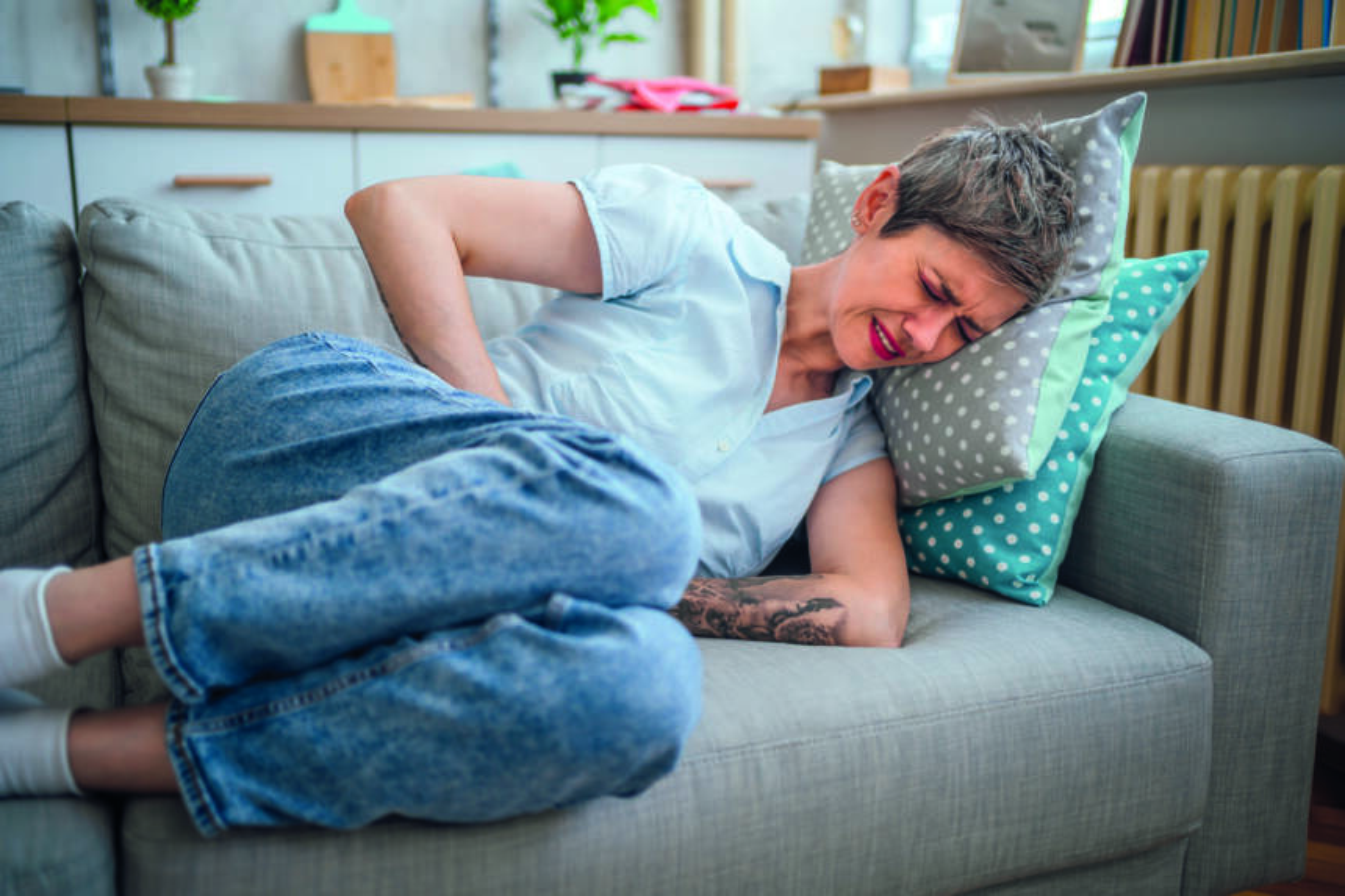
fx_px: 1307
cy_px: 448
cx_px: 672
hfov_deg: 54.4
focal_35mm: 35
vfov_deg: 37.8
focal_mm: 35
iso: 100
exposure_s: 1/125
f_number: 1.8
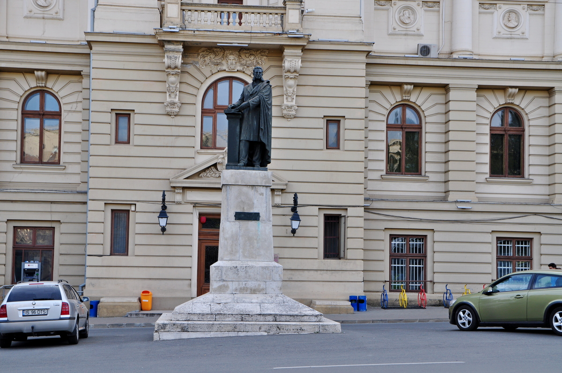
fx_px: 936
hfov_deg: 33.4
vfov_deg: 22.6
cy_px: 186
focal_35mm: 60
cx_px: 281
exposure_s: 1/100
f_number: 9
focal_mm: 40
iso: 200
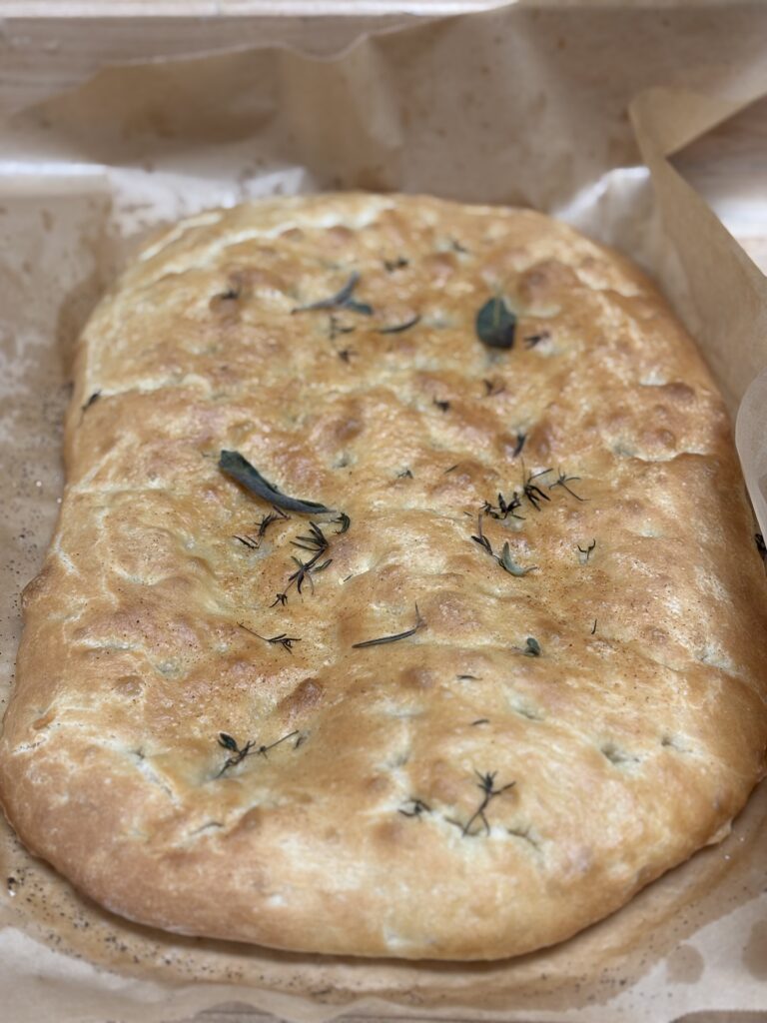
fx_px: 1536
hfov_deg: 28.0
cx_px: 384
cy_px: 512
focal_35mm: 52
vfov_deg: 36.8
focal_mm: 5.96
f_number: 1.6
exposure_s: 1/60
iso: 64
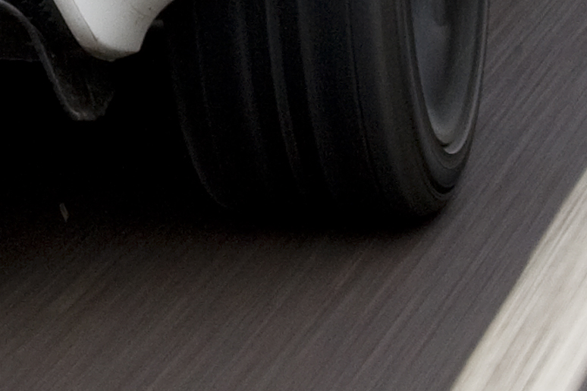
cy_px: -457
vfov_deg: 5.8
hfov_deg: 8.8
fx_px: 3764
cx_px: -85
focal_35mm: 231
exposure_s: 1/60
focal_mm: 42
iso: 400
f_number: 20
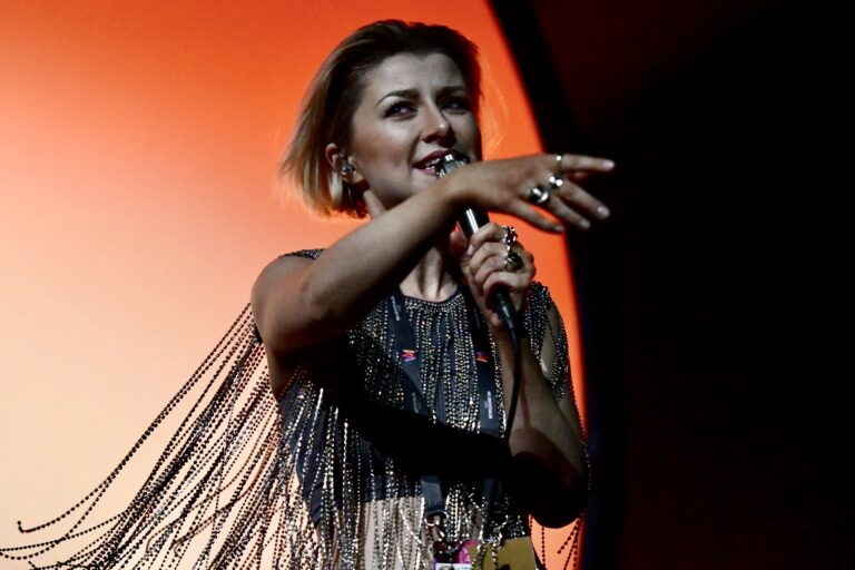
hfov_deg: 10.2
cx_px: 428
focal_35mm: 202
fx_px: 4809
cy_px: 285
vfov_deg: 6.8
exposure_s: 1/2500
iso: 8000
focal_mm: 135
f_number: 2.8
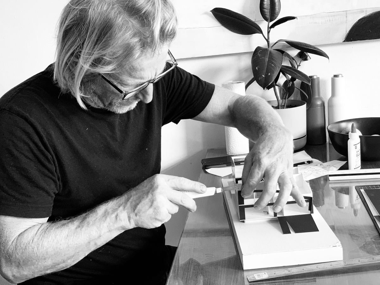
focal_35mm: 52
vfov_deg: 28.0
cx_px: 190
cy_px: 142
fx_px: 571
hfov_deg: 36.8
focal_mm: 6
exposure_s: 1/60
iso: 200
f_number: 2.4
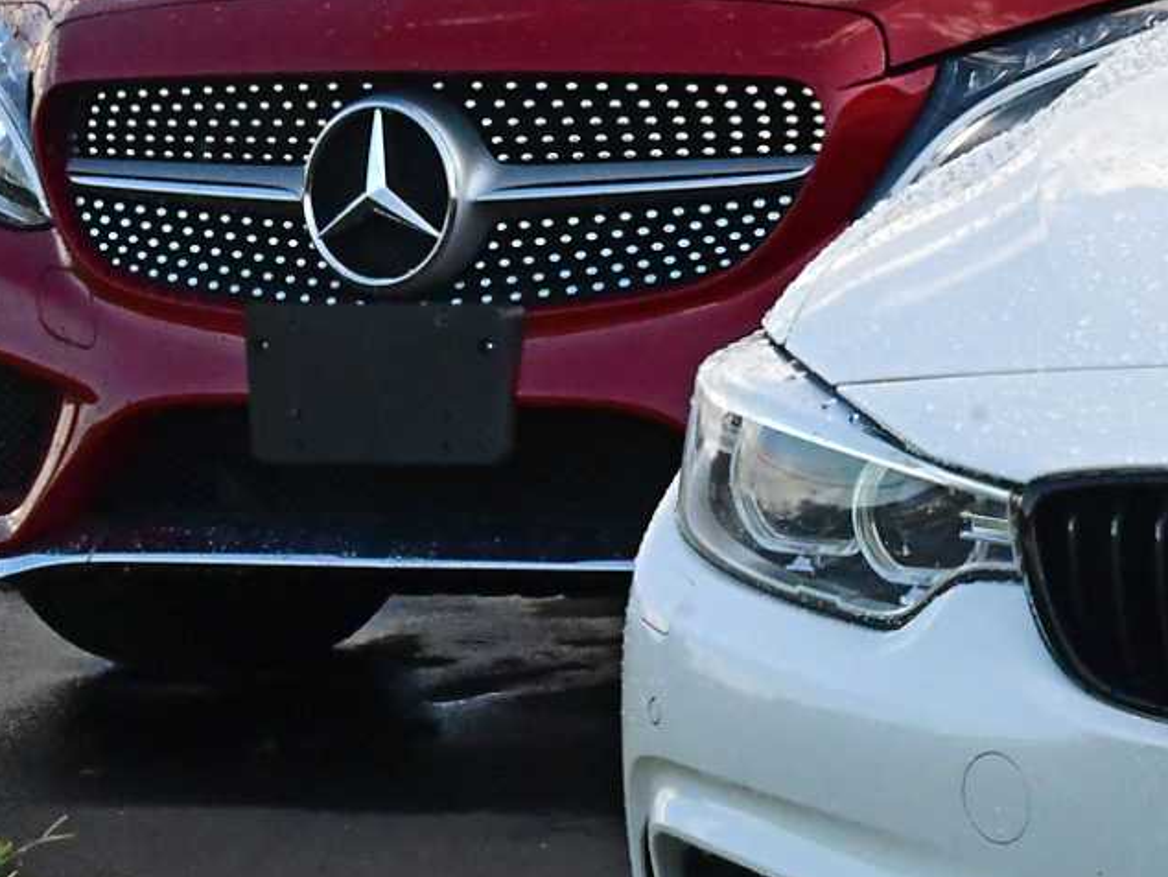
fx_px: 11004
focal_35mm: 326
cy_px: 384
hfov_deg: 6.1
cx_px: 1140
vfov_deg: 4.6
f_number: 22
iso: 3200
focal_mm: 70
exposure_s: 1/400
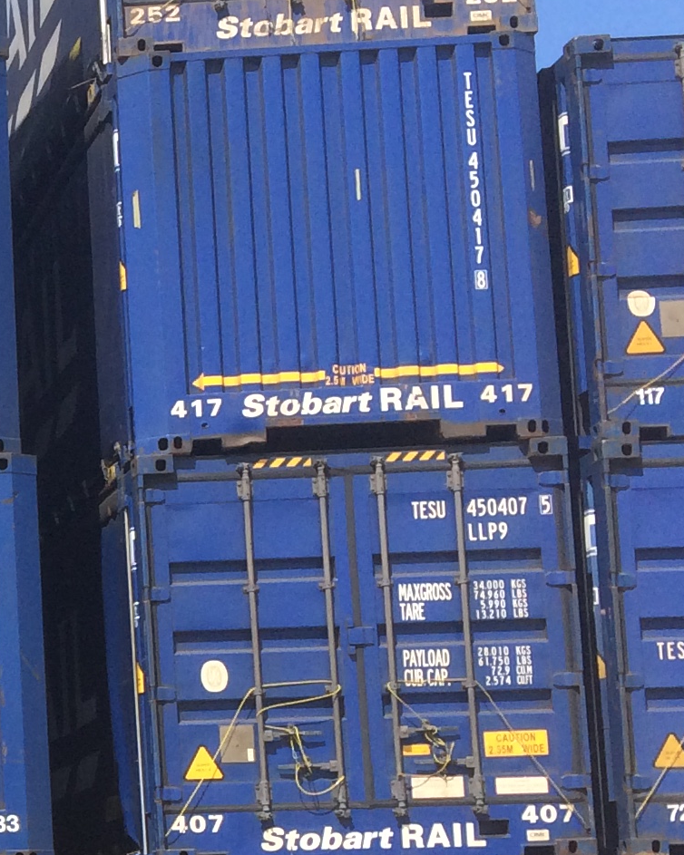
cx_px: -645
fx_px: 2481
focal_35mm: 98
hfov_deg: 13.6
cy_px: 759
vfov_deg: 19.2
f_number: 2.2
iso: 32
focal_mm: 4.15
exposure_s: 1/1786
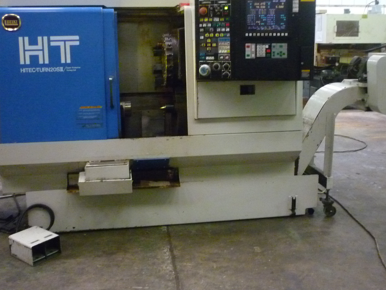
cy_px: 129
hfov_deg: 46.8
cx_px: 194
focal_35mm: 40
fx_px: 446
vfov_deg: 35.9
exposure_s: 1/10
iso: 800
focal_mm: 5.5
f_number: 2.8
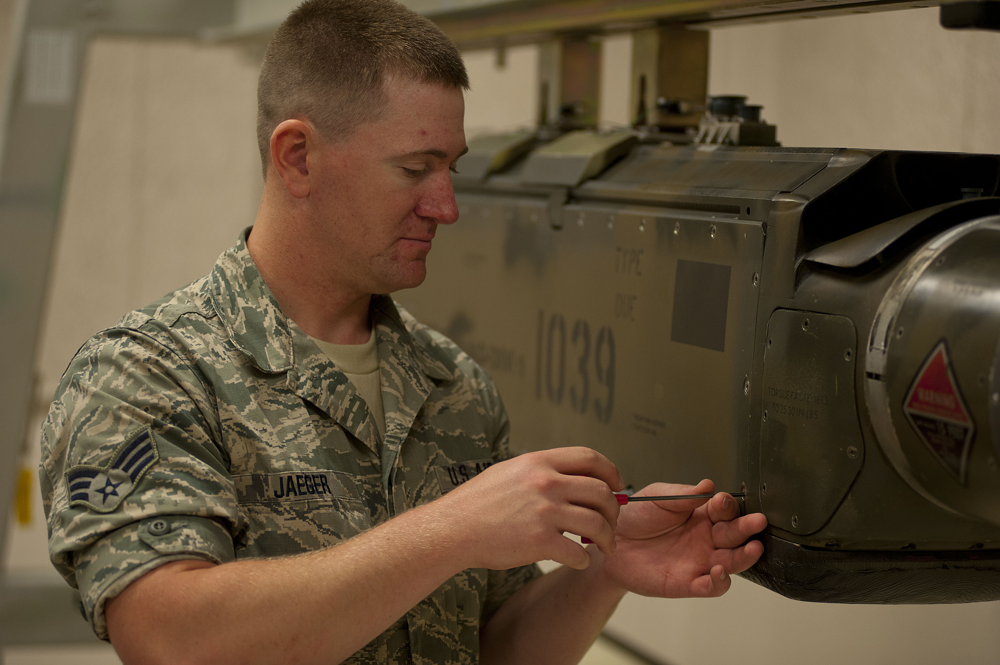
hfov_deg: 25.4
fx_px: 2221
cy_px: 332
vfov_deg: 17.0
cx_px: 500
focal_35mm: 80
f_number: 2.8
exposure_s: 1/160
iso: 640
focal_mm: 80
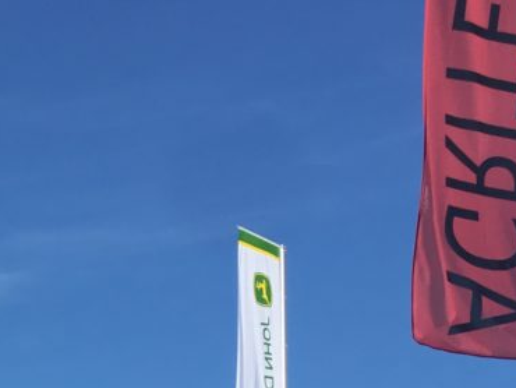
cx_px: -256
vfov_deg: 12.8
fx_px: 1596
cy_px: 669
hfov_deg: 16.7
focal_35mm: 107
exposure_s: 1/1603
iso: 25
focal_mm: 4.15
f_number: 2.2
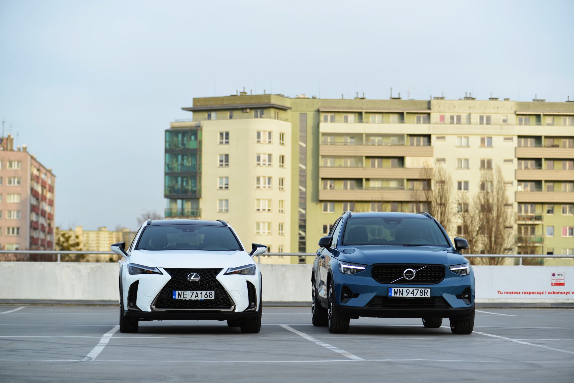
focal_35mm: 105
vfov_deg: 13.1
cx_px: 287
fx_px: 1675
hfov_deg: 19.4
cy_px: 192
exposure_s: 1/320
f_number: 4.5
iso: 100
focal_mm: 105
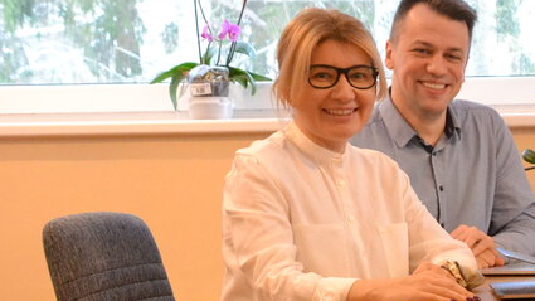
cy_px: 271
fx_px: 1475
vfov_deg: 11.6
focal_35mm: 104
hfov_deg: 18.9
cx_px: 715
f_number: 3.8
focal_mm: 22
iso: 3200
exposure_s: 1/40
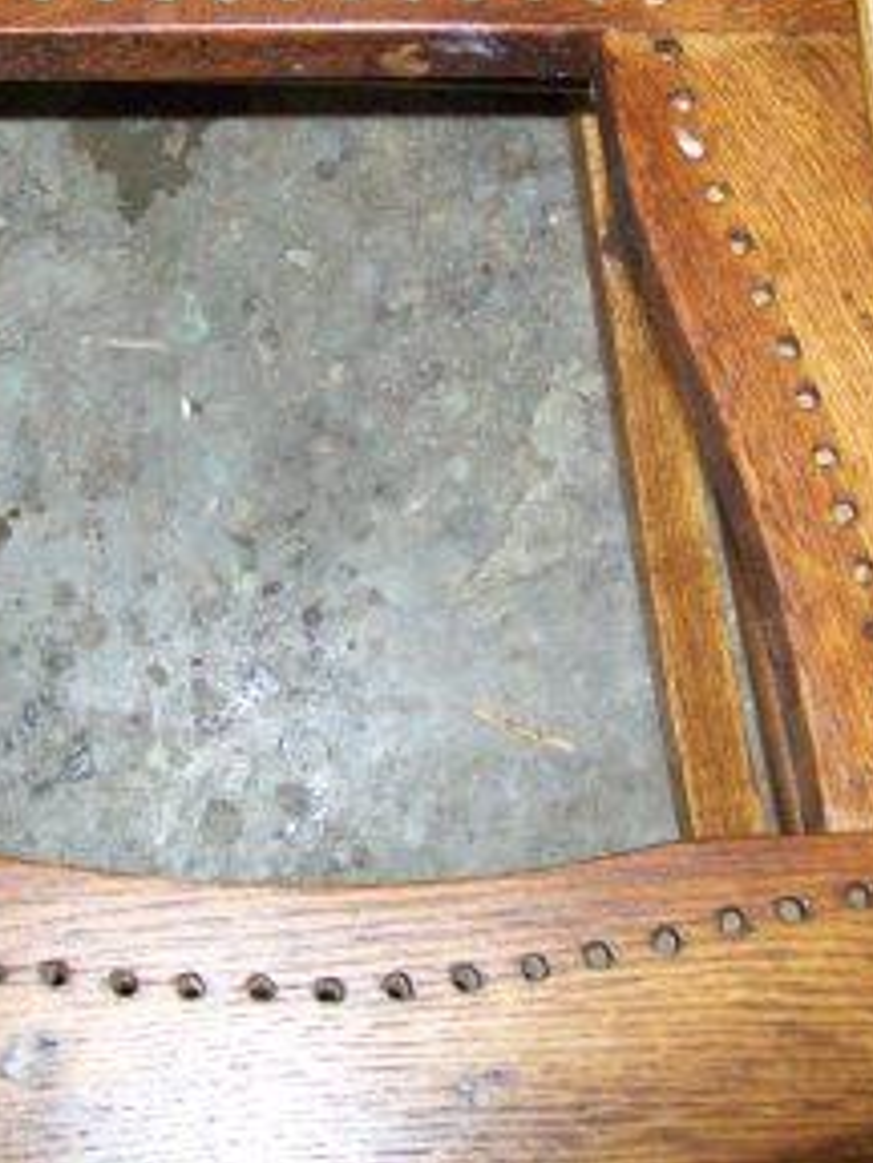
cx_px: 279
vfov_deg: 34.3
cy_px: 489
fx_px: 1883
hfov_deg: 25.9
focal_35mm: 56
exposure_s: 1/125
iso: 200
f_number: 2.7
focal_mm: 6
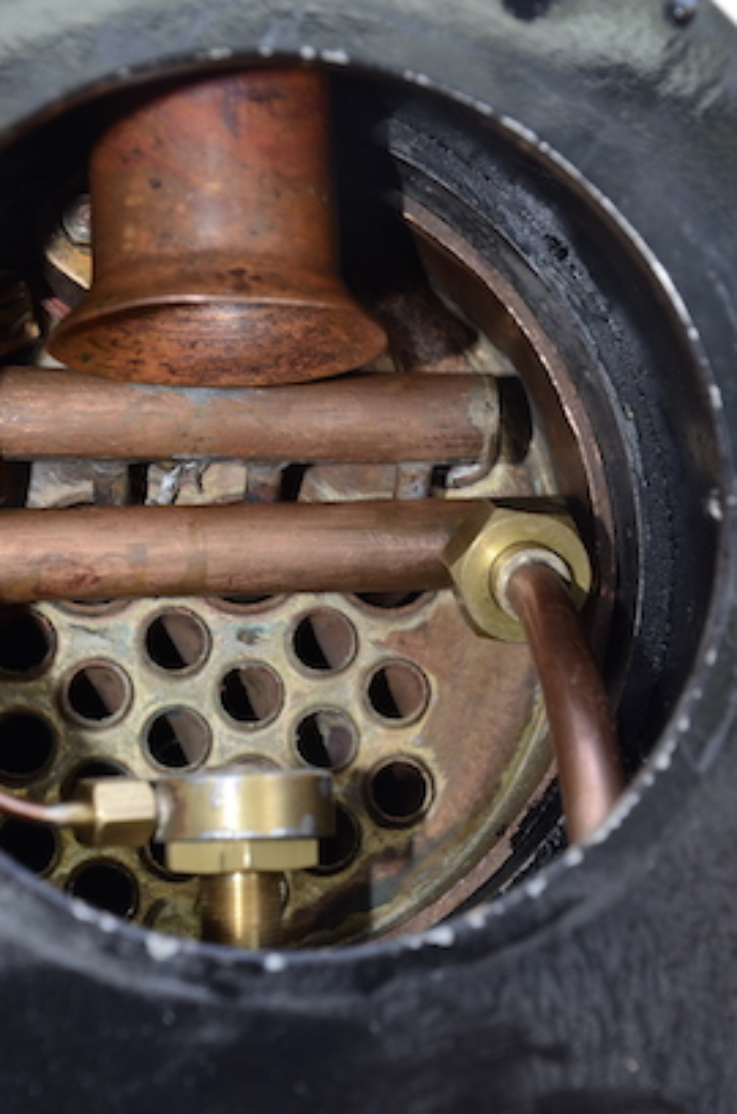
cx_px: 368
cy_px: 557
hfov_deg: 13.0
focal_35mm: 105
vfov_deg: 19.5
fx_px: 3241
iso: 800
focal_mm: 70
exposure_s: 1/60
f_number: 11
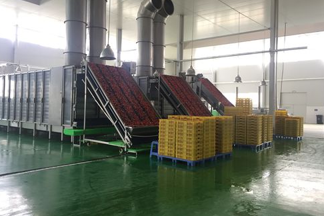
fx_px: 279
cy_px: 99
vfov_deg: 42.3
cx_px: 162
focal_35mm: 31
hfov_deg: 60.3
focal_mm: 4.15
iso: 125
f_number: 2.2
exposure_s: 1/33
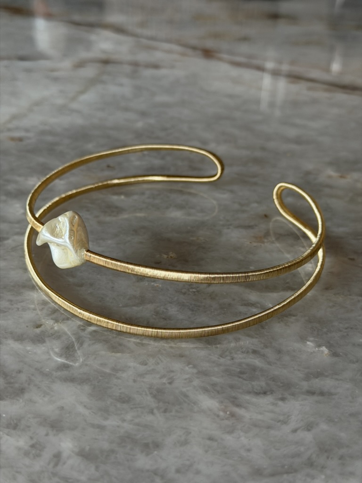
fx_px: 669
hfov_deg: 30.3
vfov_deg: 39.7
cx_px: 181
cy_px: 242
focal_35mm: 48
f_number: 1.78
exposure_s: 1/60
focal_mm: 6.76
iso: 250
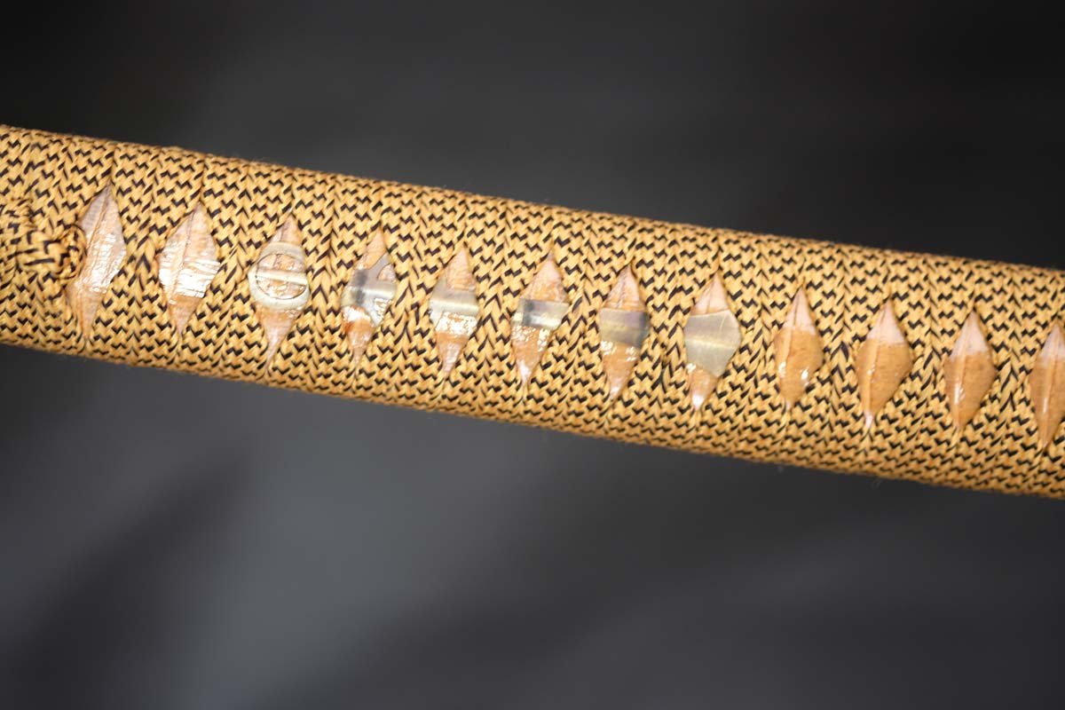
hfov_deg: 22.6
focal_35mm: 90
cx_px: 532
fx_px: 2662
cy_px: 355
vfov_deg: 15.2
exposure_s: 1/8
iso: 400
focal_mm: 60
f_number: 2.4
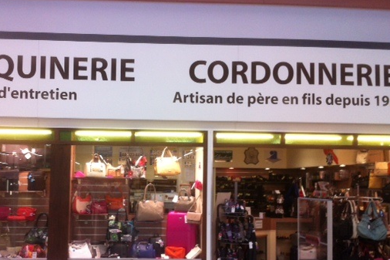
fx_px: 498
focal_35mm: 46
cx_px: 151
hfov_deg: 42.5
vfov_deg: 29.2
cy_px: 157
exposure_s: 1/50
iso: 80
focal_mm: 3.85
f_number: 2.8
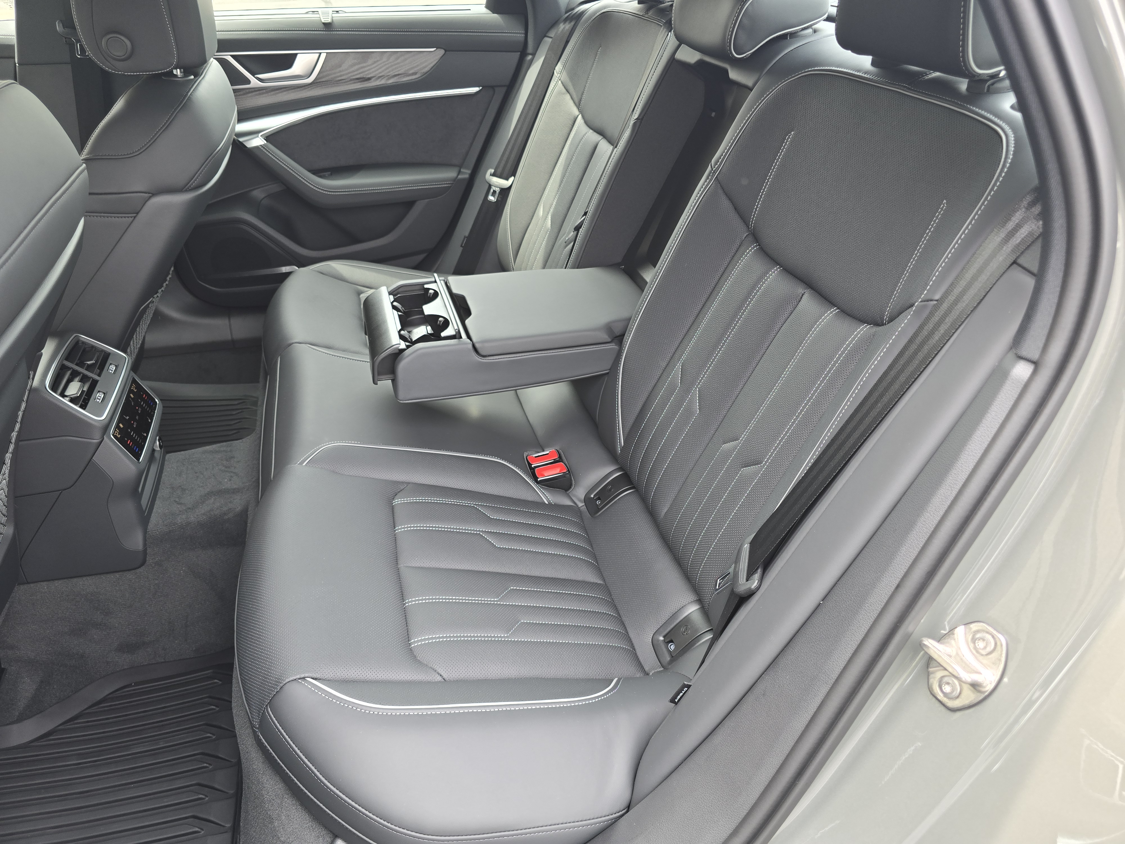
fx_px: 747
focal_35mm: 23
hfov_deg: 73.9
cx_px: 562
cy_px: 422
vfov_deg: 58.9
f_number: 1.7
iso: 80
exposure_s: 1/180
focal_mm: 6.3
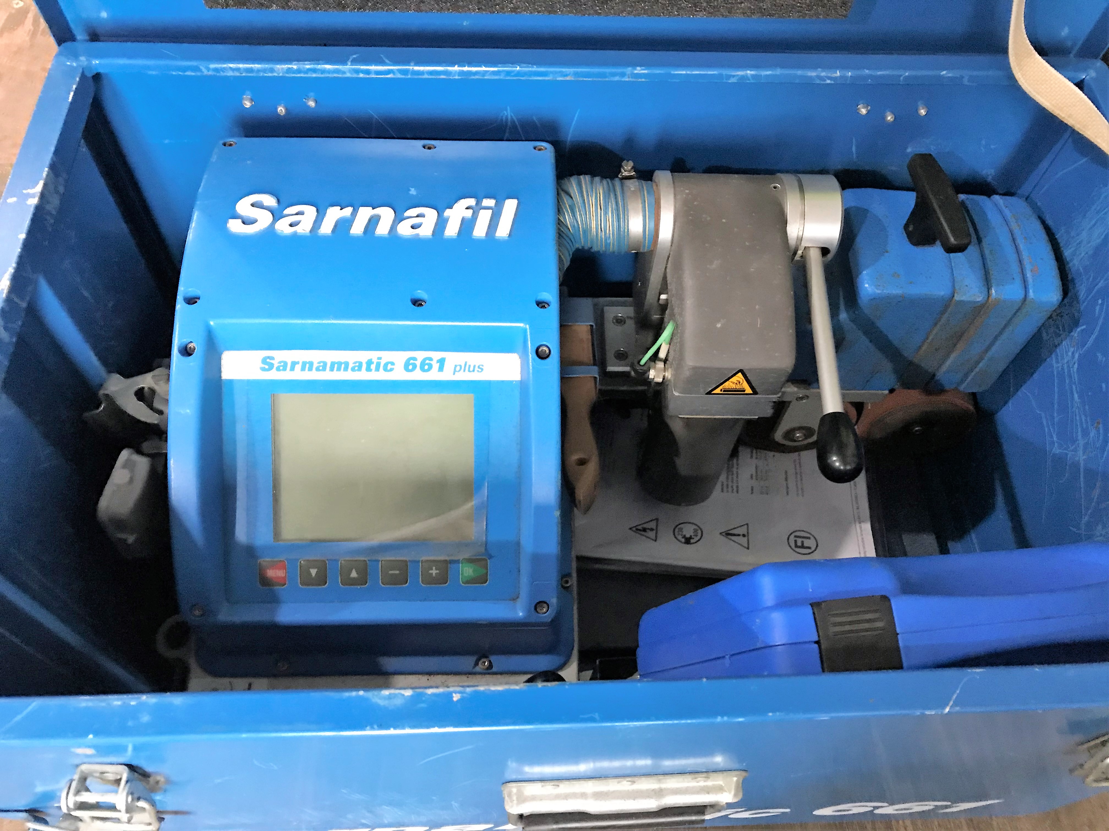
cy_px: 416
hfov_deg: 63.4
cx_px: 554
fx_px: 897
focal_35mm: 28
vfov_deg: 49.7
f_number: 1.8
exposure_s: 1/6
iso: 80
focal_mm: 3.99
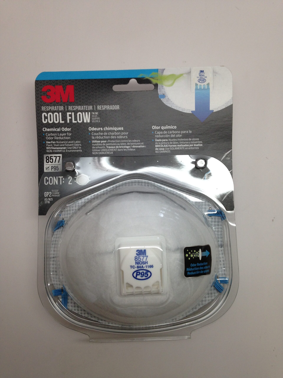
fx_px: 360
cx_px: 142
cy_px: 189
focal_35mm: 33
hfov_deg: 42.9
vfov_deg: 55.4
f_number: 2.4
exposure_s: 1/60
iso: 64
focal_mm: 4.12
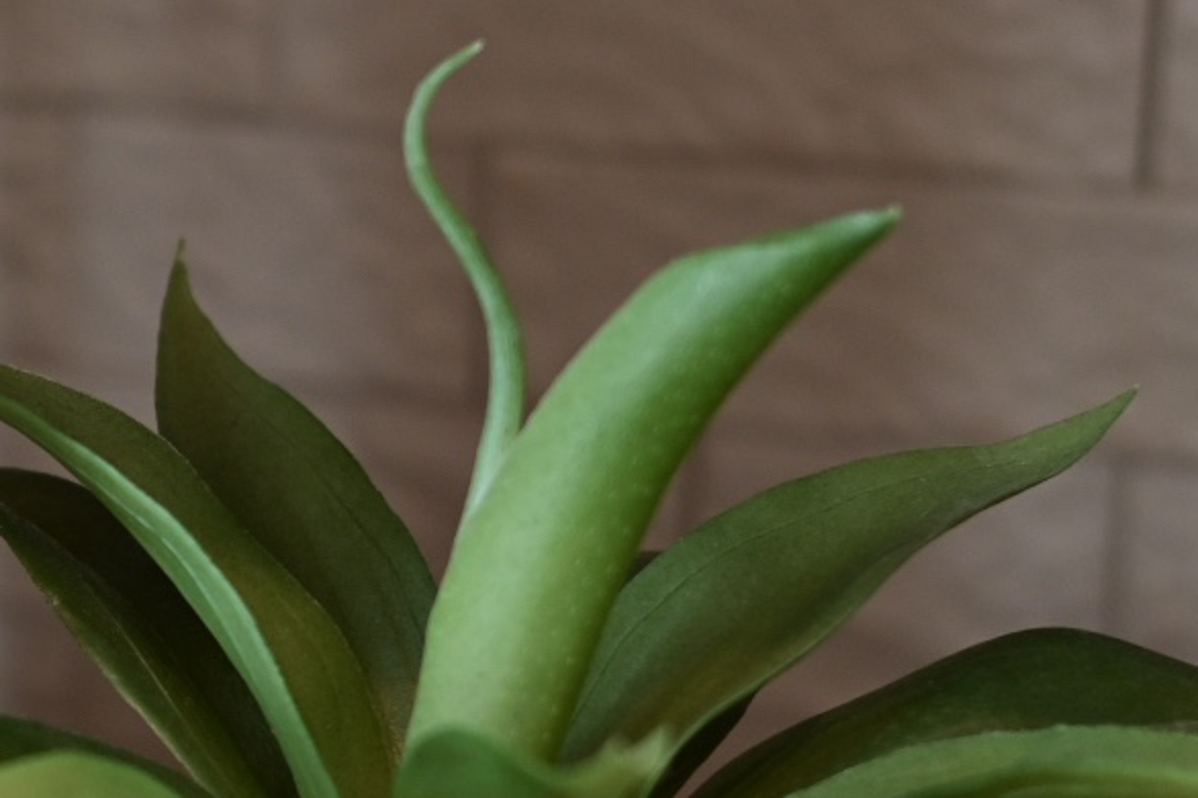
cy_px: 702
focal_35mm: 166
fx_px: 5521
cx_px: -114
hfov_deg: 12.2
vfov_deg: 8.2
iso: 320
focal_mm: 40
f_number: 2.8
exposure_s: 1/80
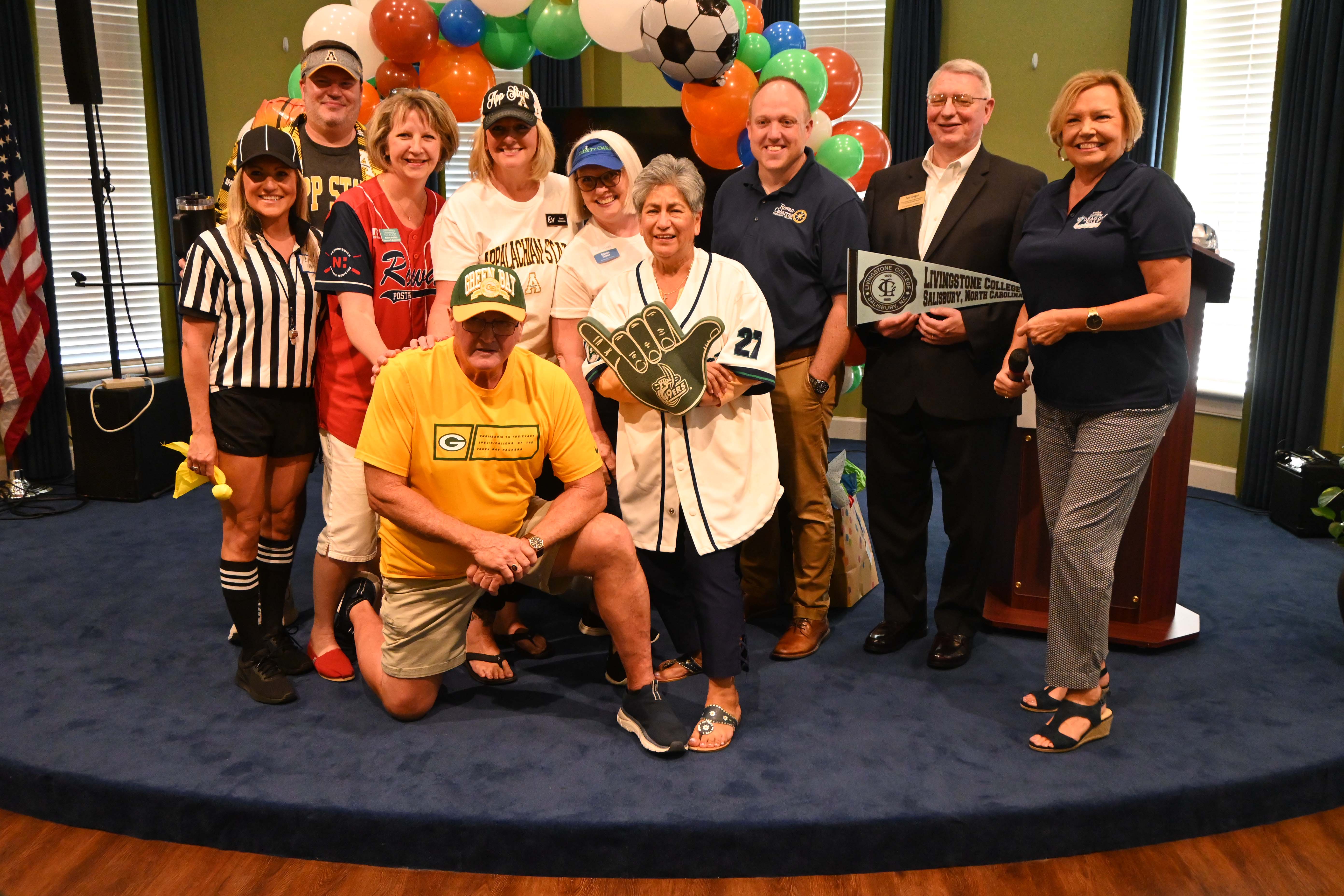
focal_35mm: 32
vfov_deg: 40.8
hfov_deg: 58.3
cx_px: 672
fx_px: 1204
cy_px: 448
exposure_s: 1/100
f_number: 4
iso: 3200
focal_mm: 21.5
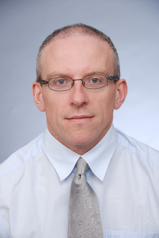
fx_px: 792
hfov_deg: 11.5
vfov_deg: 17.0
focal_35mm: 120
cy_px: 119
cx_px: 80
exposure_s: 1/125
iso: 100
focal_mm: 80
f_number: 6.3
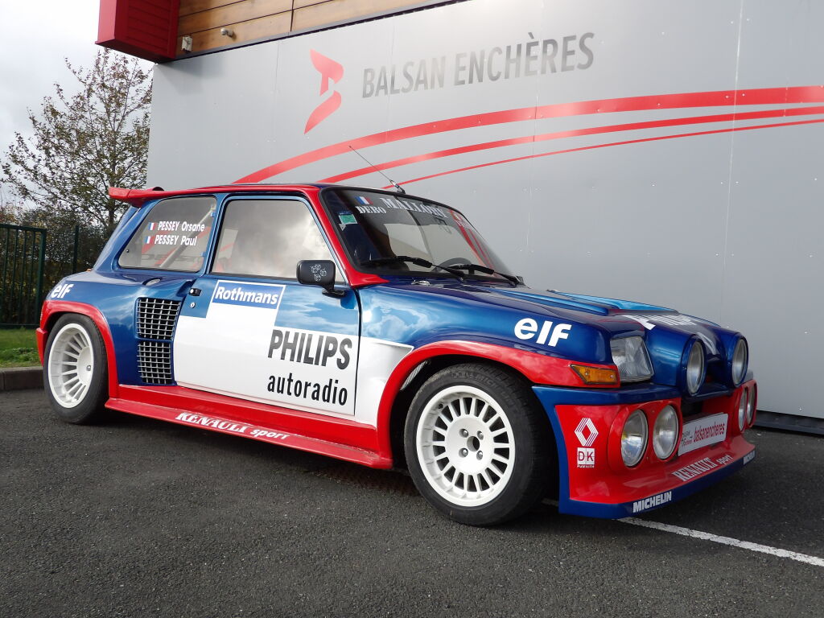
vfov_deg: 42.9
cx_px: 412
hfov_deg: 55.4
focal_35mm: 33
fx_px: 786
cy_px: 309
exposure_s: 1/755
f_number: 3.1
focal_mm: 5.9
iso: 100
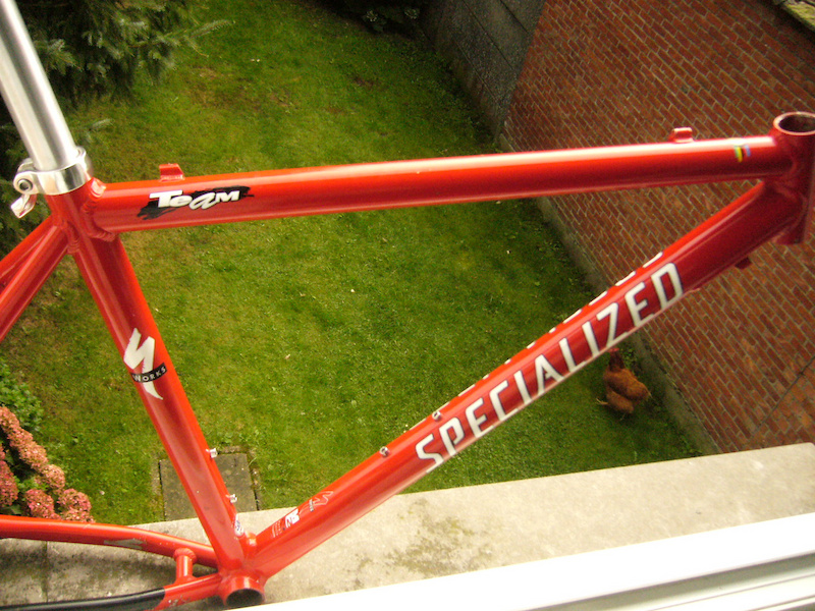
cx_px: 408
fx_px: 824
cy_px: 306
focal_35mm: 35
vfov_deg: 40.7
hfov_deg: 52.6
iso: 400
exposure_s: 1/400
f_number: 2.8
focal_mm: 5.8
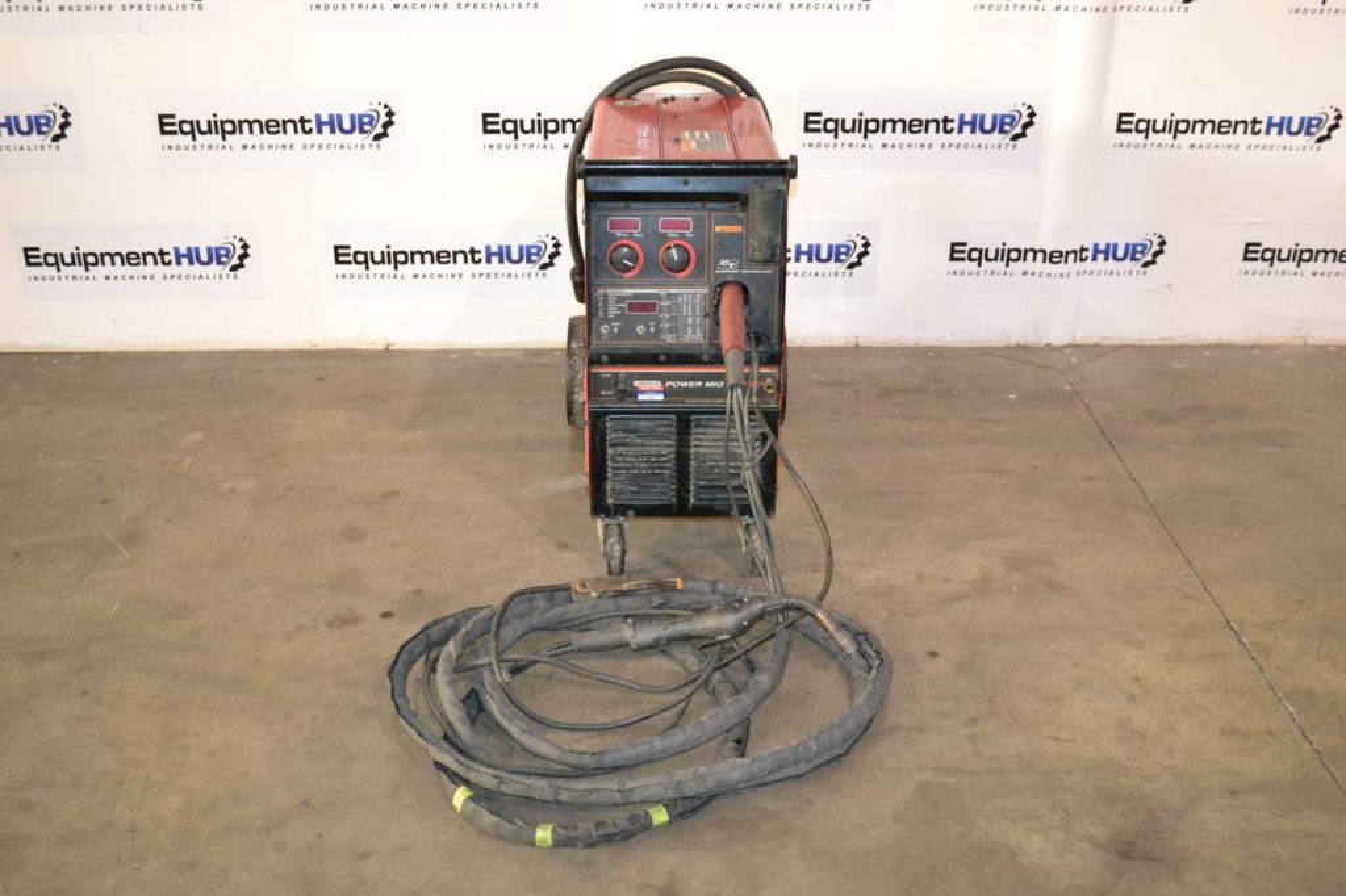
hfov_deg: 53.1
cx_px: 673
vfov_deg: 36.8
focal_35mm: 36
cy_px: 448
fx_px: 1345
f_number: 4
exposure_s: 1/60
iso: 3200
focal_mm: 24
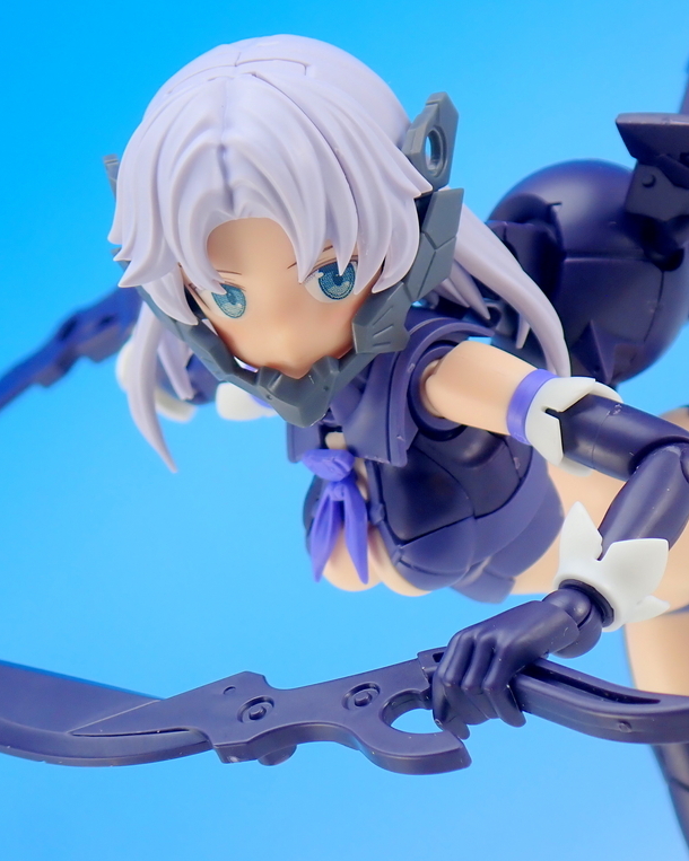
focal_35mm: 131
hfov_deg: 11.8
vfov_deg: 14.7
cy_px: 432
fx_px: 3340
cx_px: 404
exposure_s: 1/6
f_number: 4.9
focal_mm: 18
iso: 100
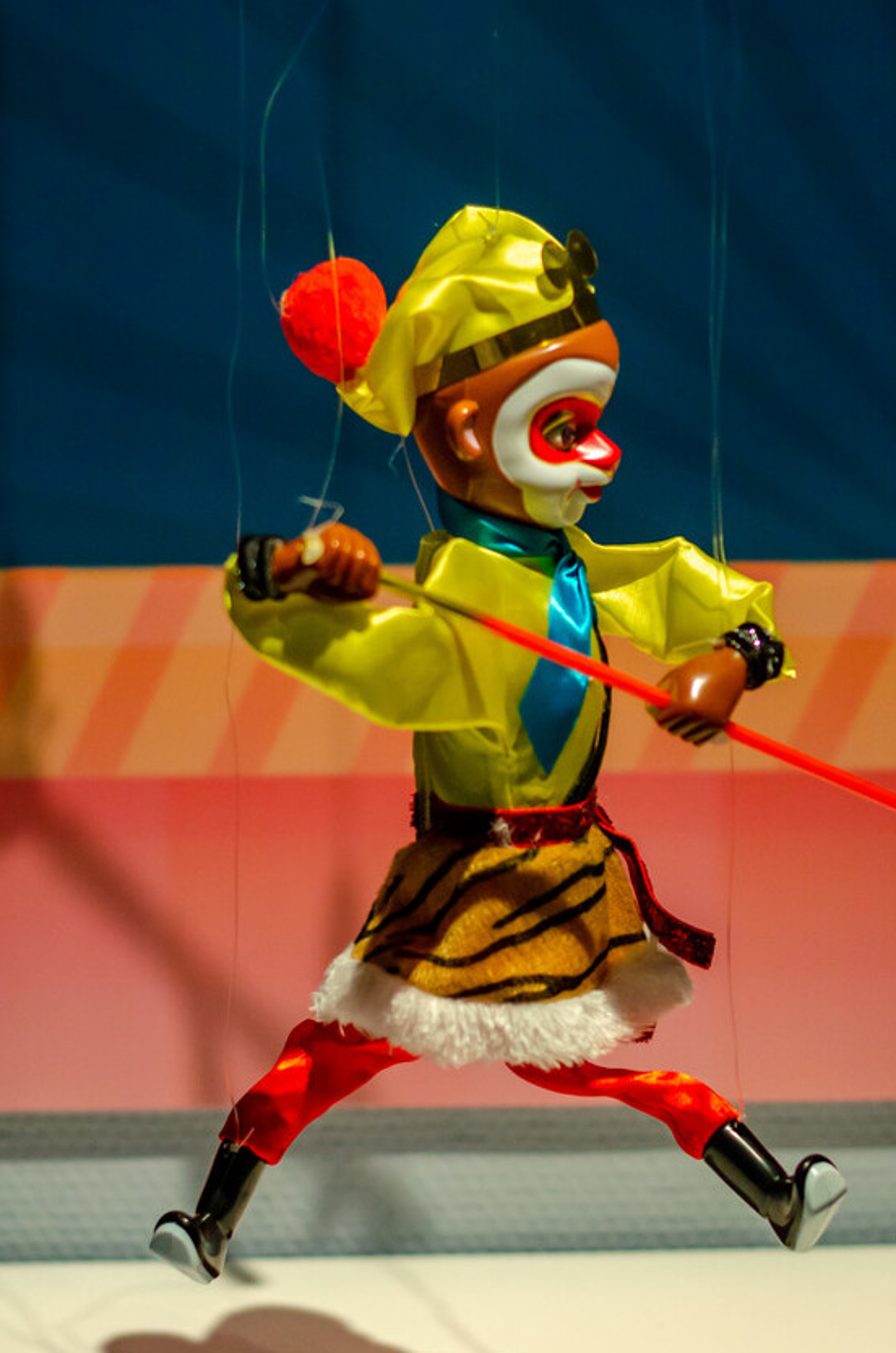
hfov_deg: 12.6
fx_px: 4049
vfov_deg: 19.0
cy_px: 698
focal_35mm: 108
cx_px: 525
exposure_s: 1/160
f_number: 2.2
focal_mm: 50
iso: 500
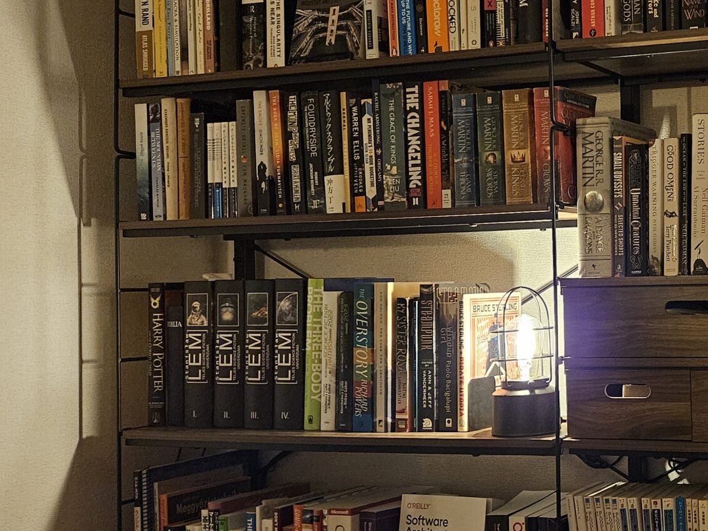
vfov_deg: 28.0
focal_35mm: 52
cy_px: 255
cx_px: 776
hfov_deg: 32.5
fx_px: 1064
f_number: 1.8
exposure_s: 1/25
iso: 640
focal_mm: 5.4
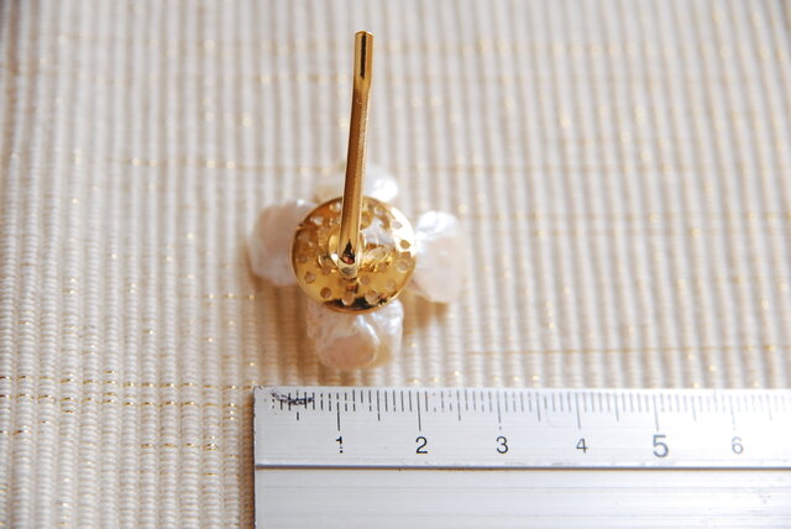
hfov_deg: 19.4
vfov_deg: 13.1
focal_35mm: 105
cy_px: 264
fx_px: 2309
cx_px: 396
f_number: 4.5
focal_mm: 70
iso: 400
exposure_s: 1/250
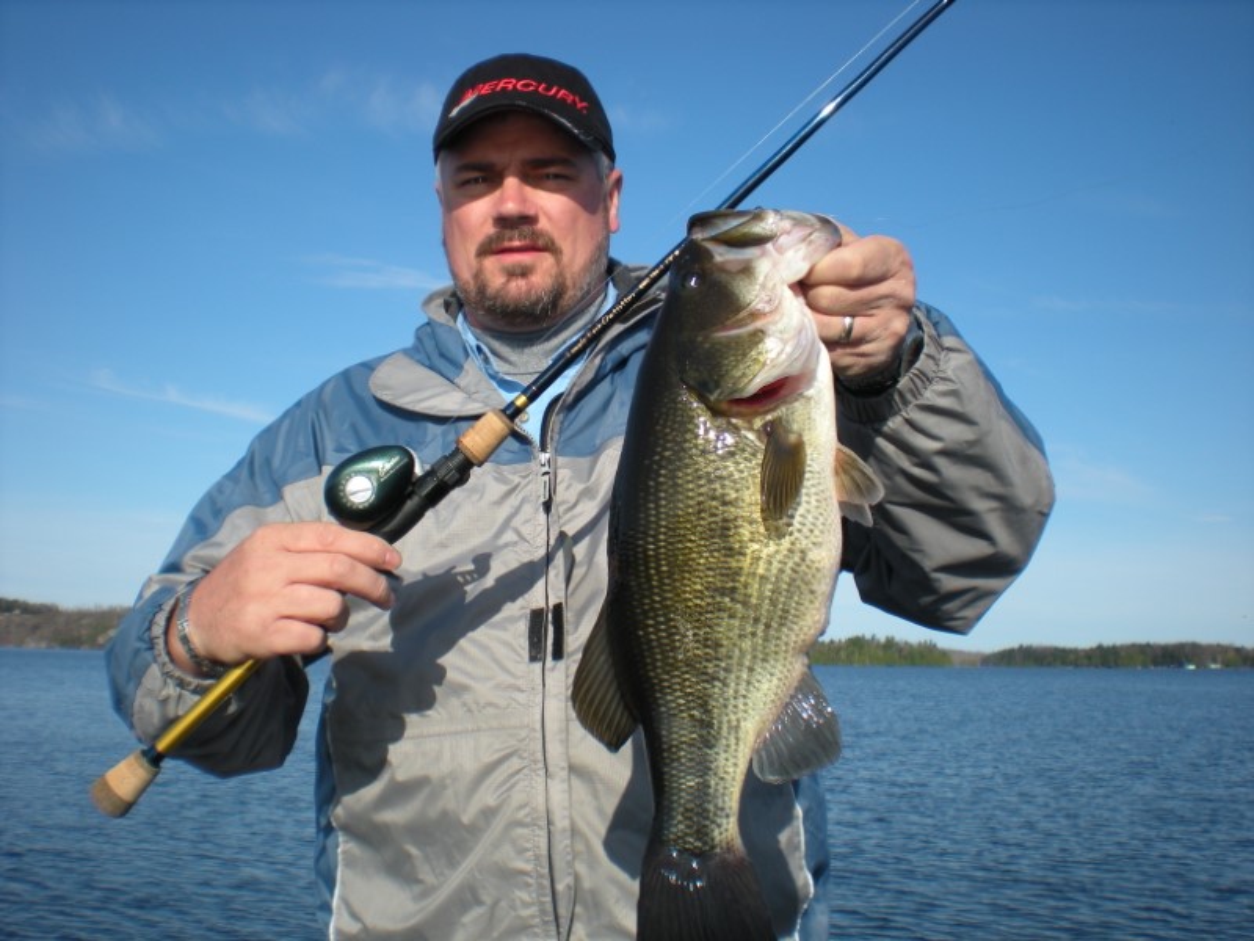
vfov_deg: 37.7
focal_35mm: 38
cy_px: 470
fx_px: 1377
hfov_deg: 49.0
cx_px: 627
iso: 64
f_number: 4.6
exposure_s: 1/446
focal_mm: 6.3
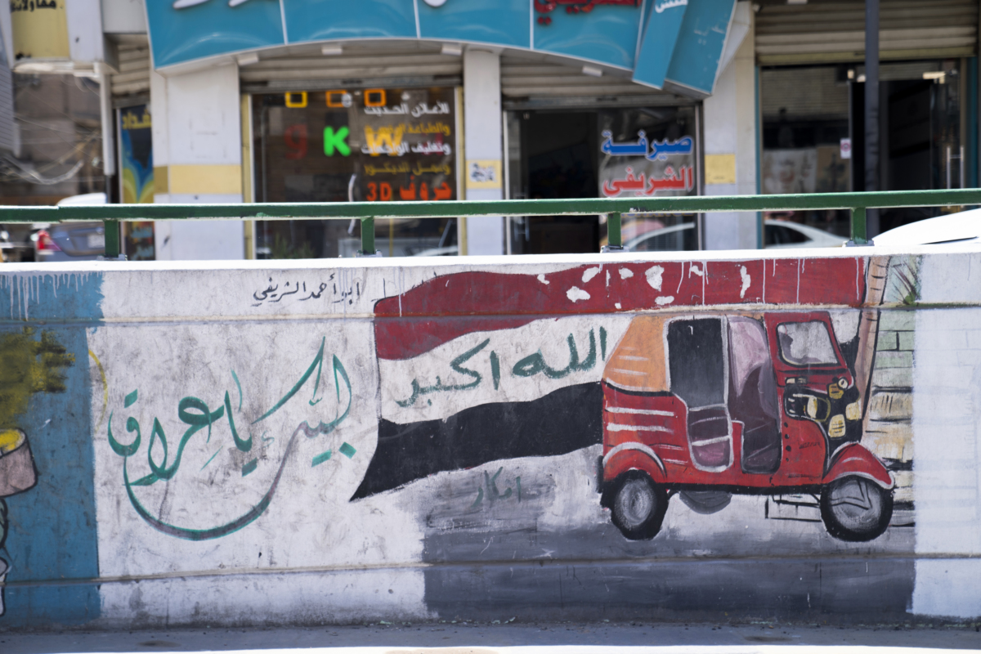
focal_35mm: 70
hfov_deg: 28.8
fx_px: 1907
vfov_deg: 19.5
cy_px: 327
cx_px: 490
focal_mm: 70
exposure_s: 1/500
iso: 100
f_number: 2.8
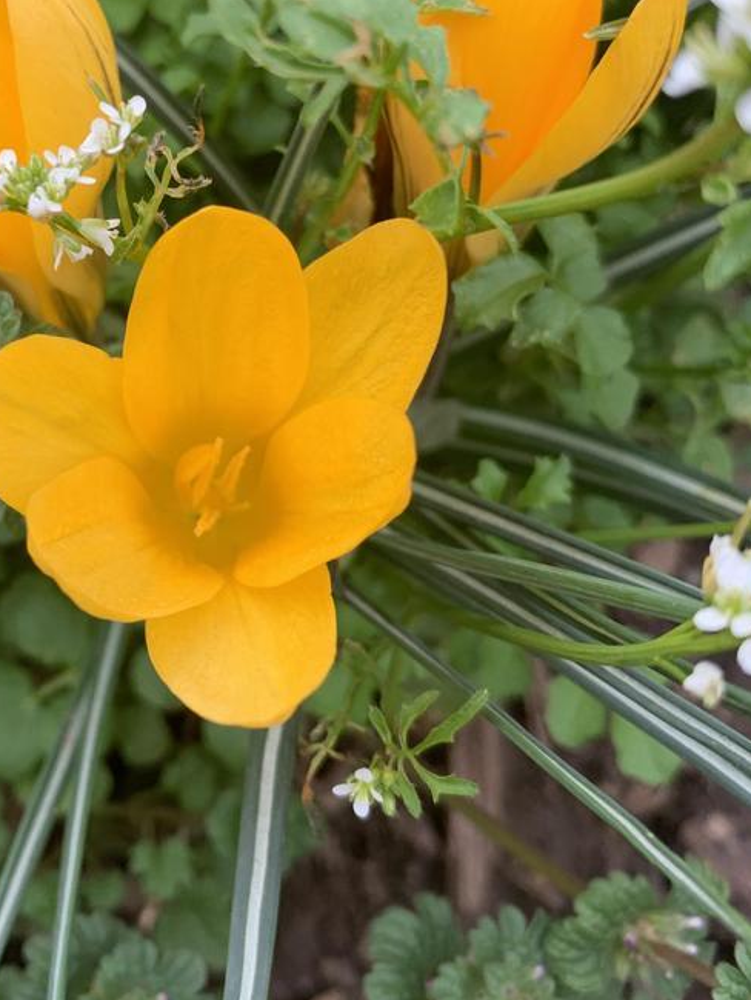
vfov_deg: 46.6
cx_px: 191
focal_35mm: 40
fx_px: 1156
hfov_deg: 35.2
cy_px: 420
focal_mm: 4.25
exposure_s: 1/279
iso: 25
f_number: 1.8
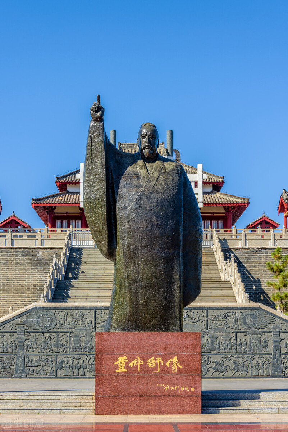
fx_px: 815
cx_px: 144
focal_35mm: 68
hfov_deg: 20.0
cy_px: 216
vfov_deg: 29.6
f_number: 9
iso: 100
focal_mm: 68
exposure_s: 1/200
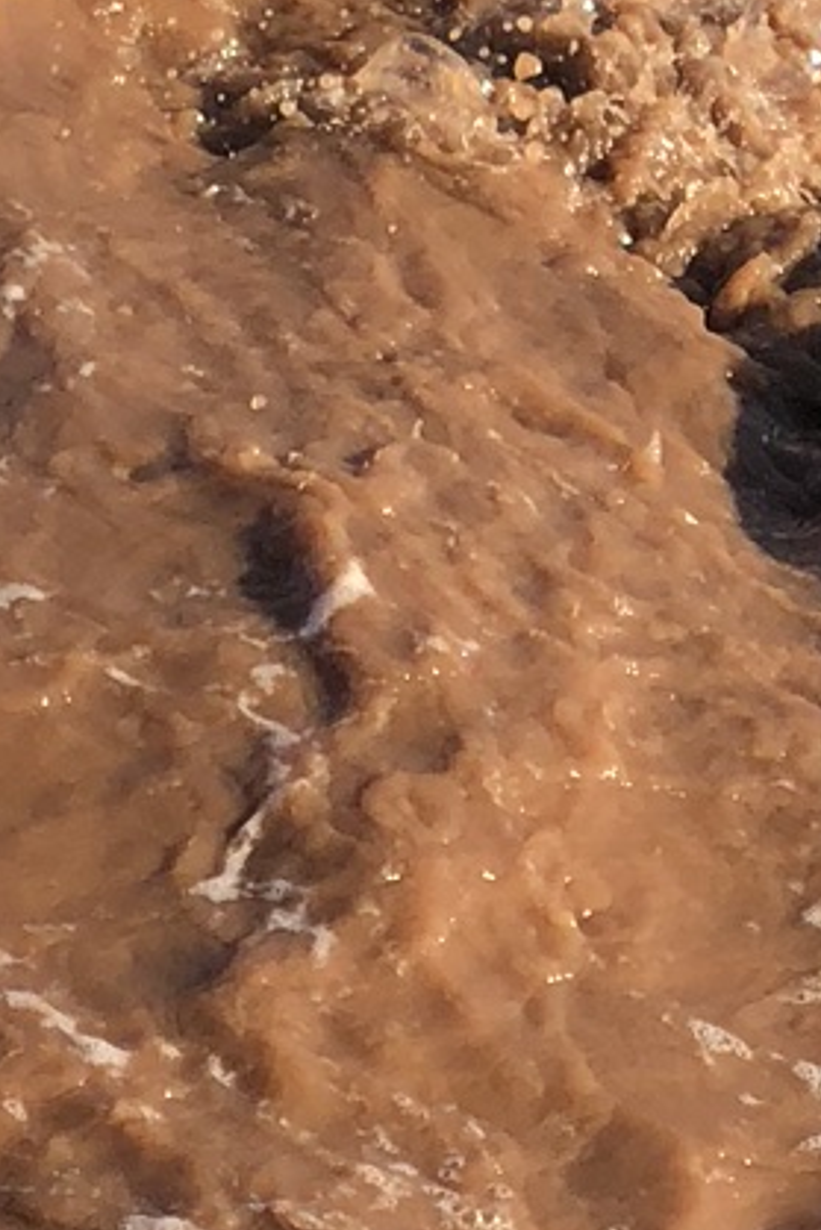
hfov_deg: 5.2
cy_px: -1192
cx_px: 118
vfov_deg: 7.5
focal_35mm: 265
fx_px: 9057
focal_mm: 6
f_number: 2.4
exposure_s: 1/695
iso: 16
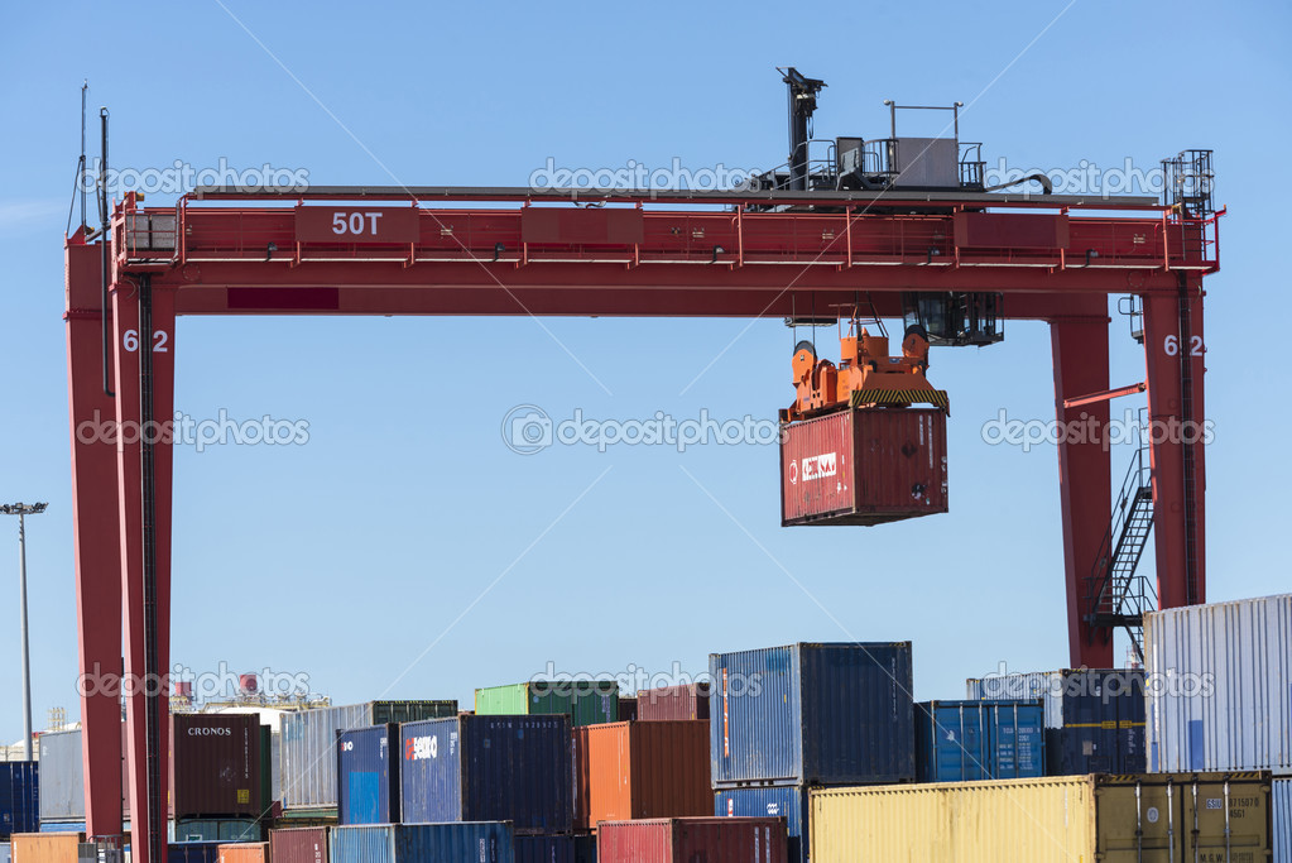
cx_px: 646
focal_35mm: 135
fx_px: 4847
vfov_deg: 10.2
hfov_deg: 15.2
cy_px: 432
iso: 100
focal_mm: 135
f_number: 10
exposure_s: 1/200
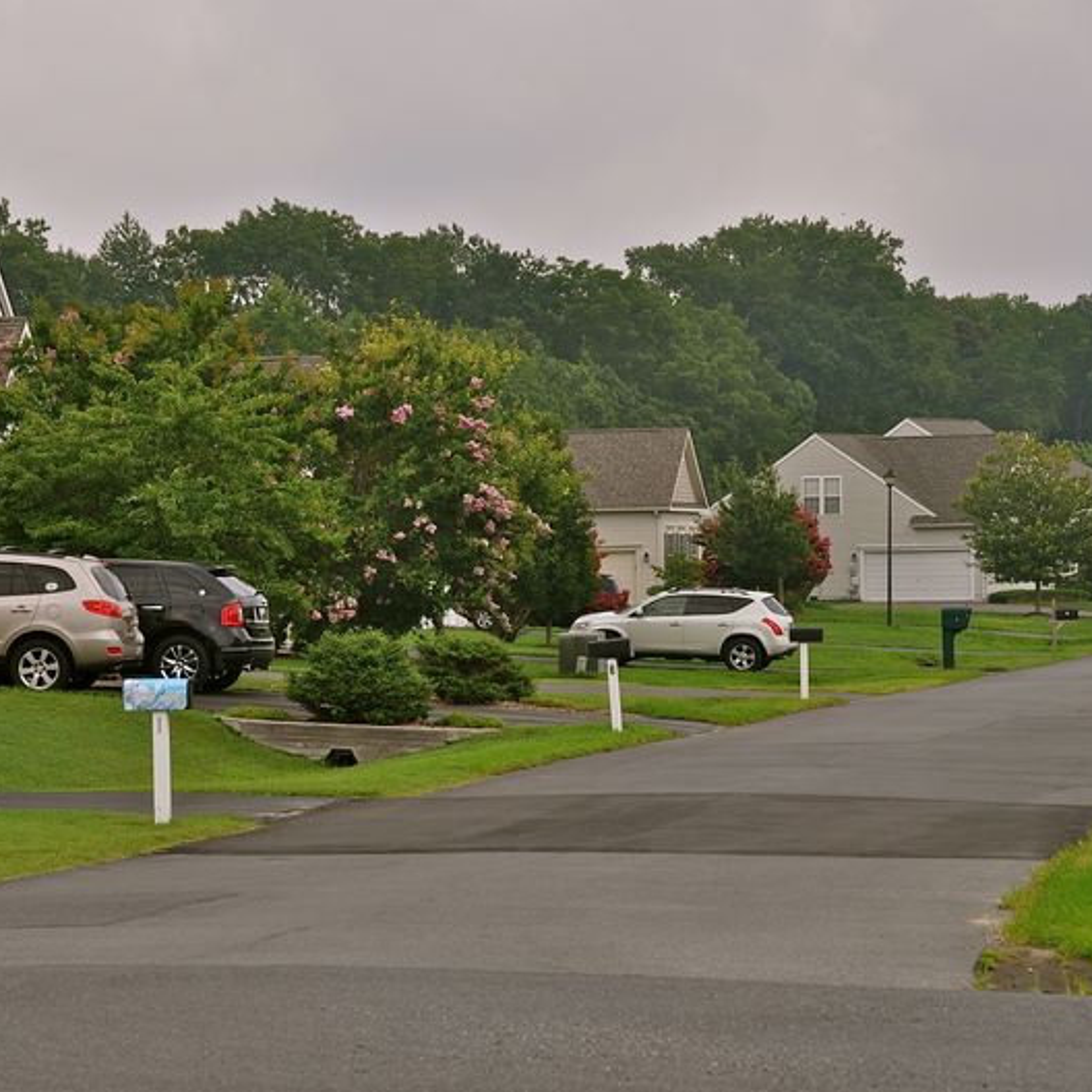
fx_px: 4818
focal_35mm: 135
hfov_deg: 12.9
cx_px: 287
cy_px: 547
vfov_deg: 12.9
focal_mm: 70
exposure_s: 1/320
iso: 200
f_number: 9
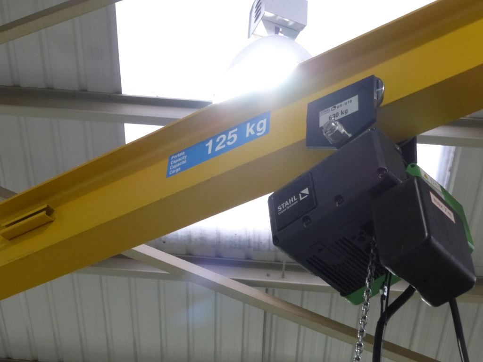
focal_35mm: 79
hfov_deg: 24.7
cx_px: 242
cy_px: 181
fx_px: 1102
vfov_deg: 18.7
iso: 400
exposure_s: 1/15
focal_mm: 13.3
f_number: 5
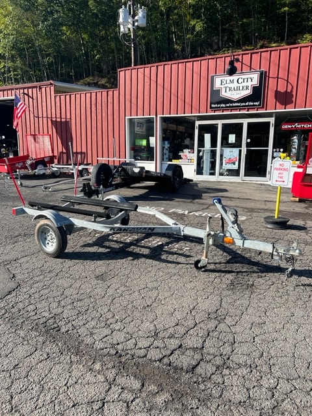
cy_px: 208
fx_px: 312
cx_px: 156
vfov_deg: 67.3
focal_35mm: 26
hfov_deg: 53.1
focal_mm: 5.7
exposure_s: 1/1869
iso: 50
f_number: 1.5
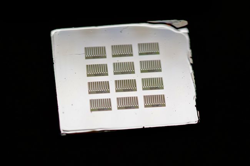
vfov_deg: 15.1
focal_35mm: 90
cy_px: 83
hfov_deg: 22.7
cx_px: 125
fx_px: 624
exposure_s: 1/1600
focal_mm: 60
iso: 400
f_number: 10
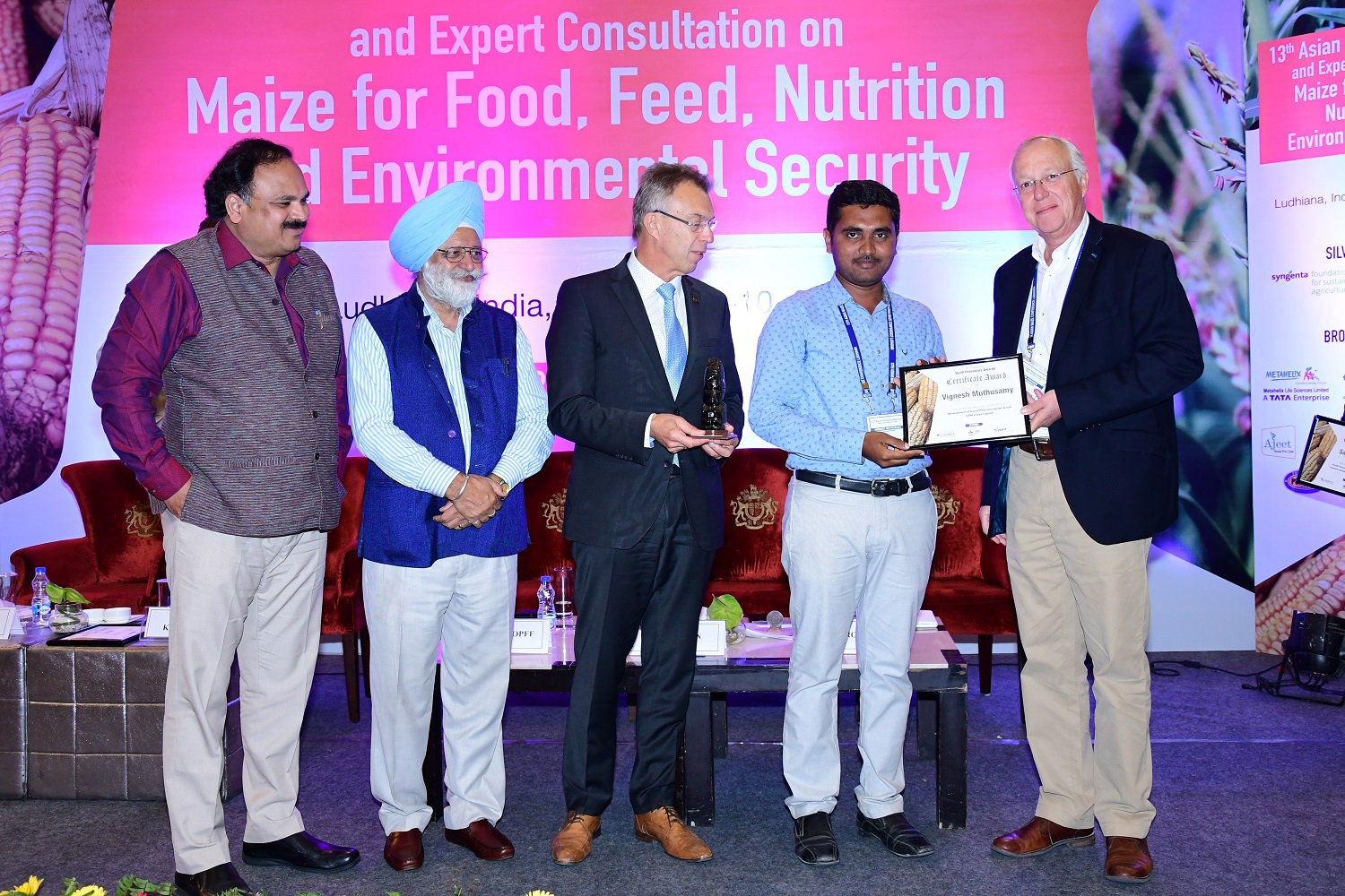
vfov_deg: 42.3
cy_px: 448
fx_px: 1158
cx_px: 672
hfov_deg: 60.3
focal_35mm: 31
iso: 1250
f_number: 4.5
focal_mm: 21
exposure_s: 1/125
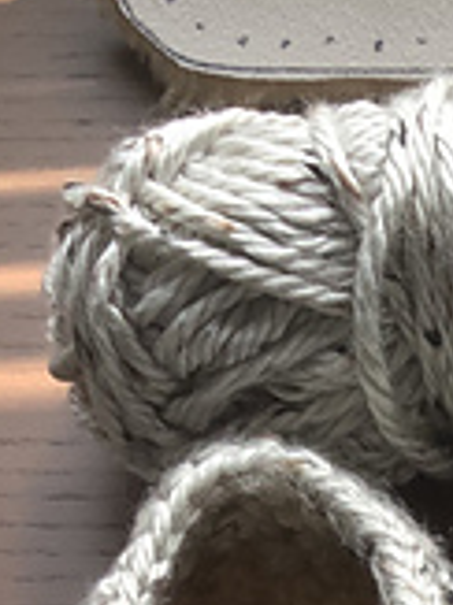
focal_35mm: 122
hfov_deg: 11.9
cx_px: 512
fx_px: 2132
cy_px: 1132
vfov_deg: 14.1
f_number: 2.4
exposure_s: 1/133
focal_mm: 3.3
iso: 25
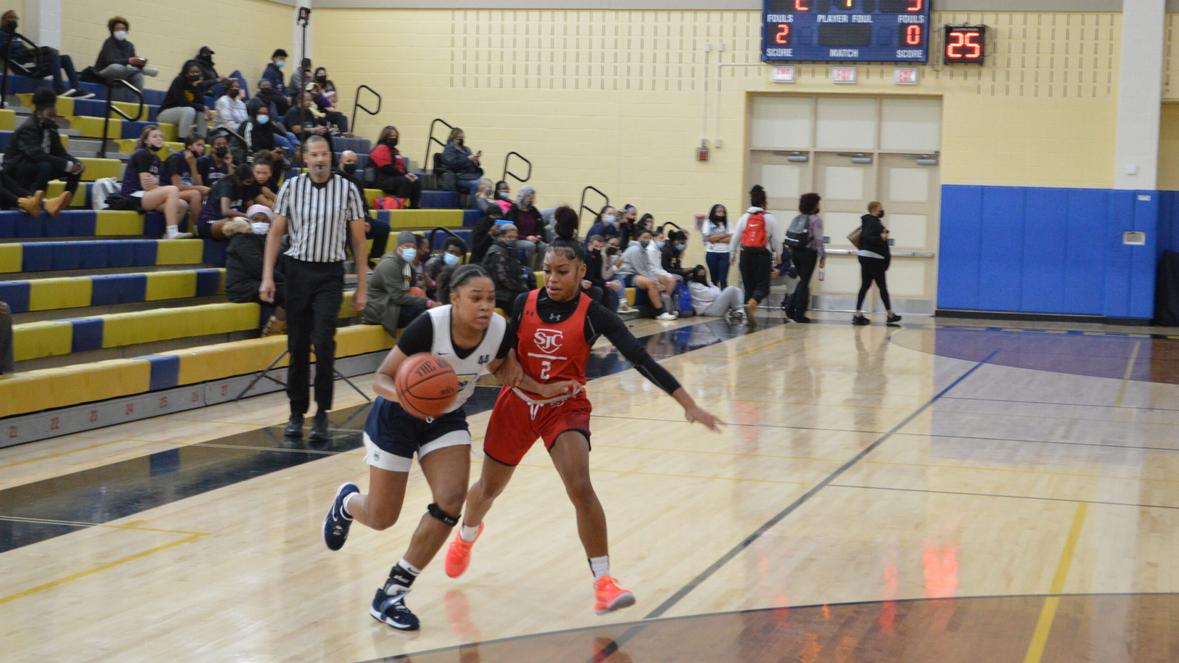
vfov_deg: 19.1
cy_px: 376
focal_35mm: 63
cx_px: 590
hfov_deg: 33.3
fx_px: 1969
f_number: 5.3
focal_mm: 40
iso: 3200
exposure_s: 1/200
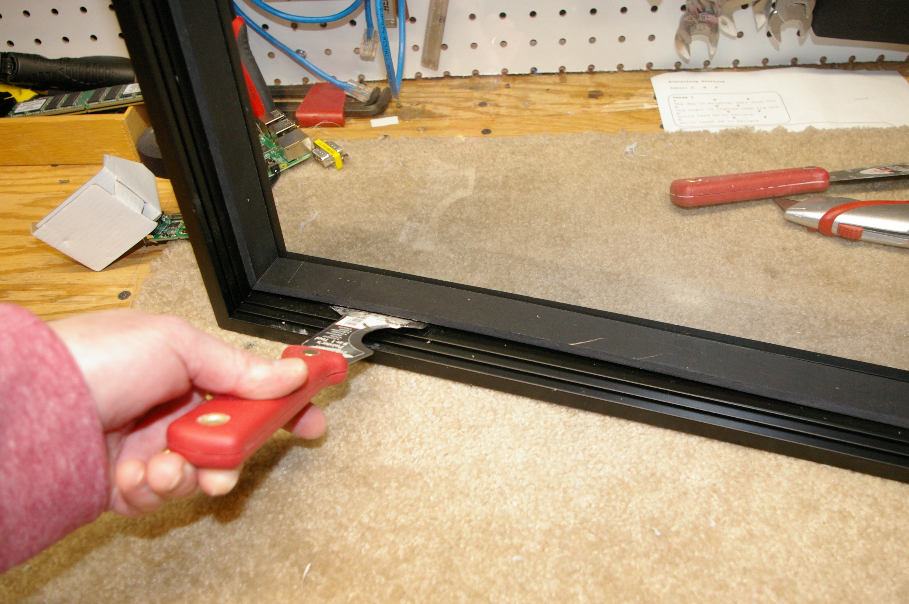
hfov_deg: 56.5
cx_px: 477
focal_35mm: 34
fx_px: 846
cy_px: 310
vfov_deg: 39.3
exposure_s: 1/45
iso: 800
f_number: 5.6
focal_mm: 21
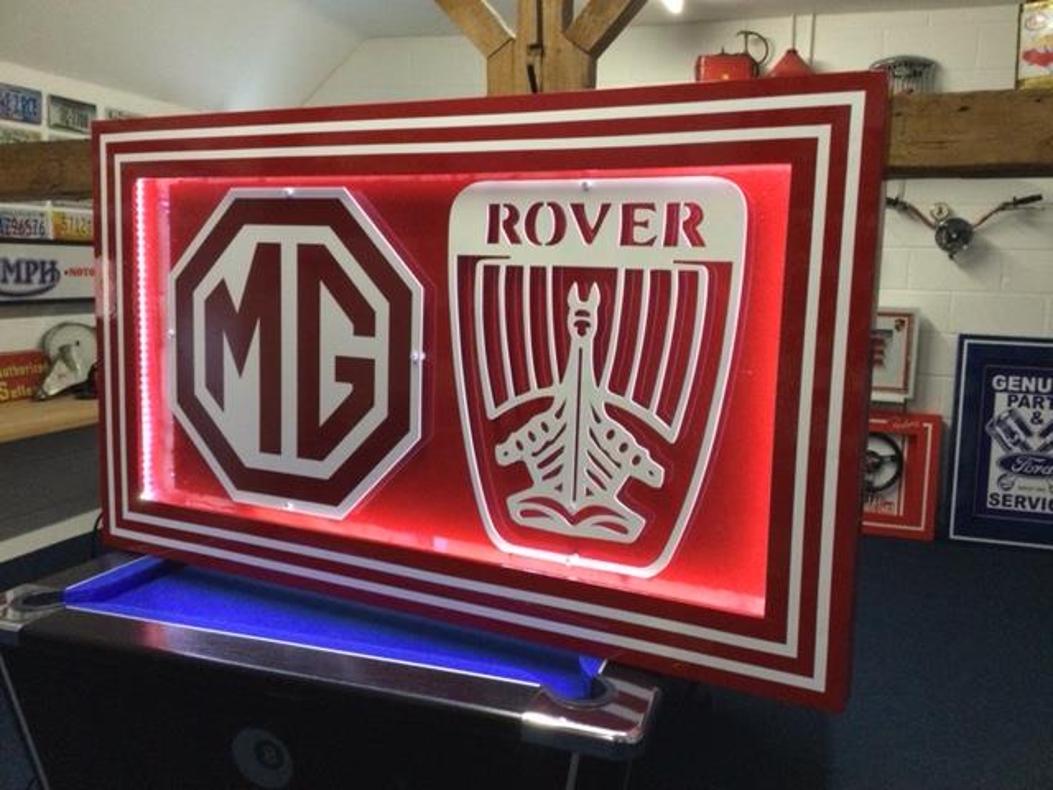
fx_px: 943
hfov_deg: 58.4
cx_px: 526
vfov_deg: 45.4
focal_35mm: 31
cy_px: 395
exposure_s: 1/25
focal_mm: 3.3
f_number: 2.4
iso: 200
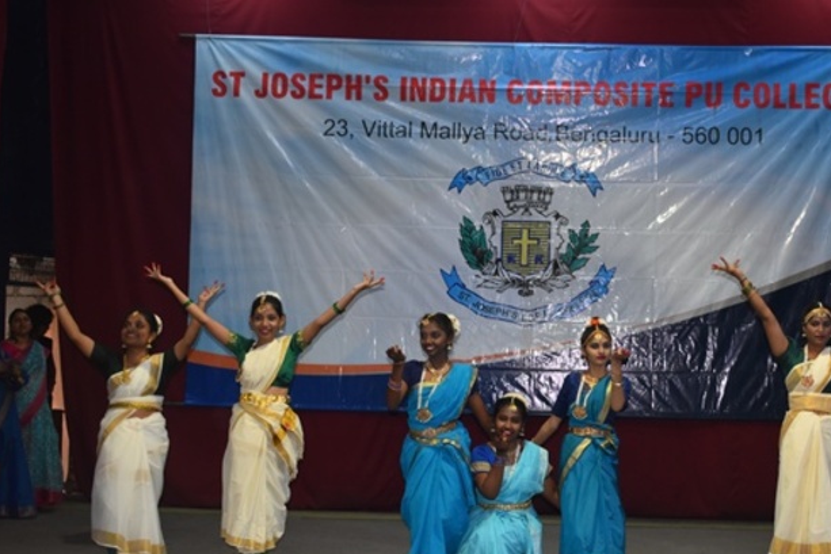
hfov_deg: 32.8
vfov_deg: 22.4
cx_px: 537
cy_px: 340
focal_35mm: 61
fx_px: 1400
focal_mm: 31
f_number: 4.2
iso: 800
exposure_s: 1/125
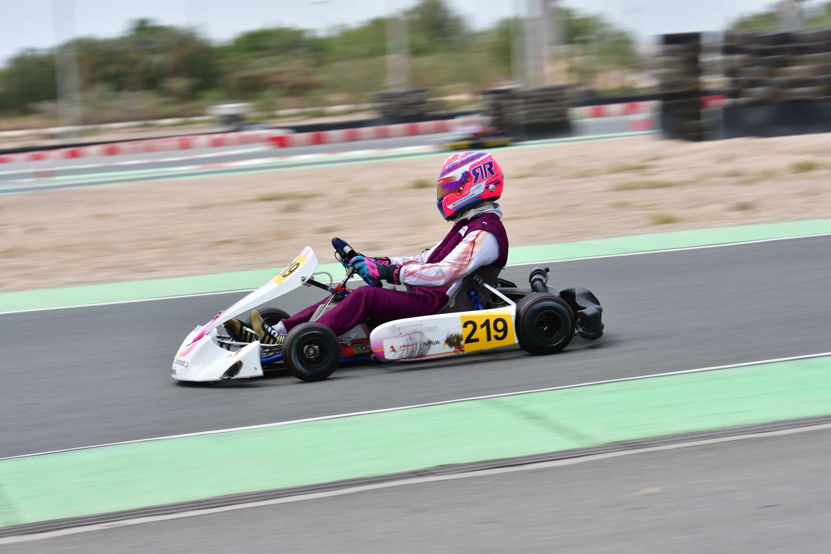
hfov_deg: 12.2
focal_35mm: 168
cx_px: 416
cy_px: 277
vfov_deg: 8.2
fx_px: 3878
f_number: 8
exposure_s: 1/250
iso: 100
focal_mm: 112
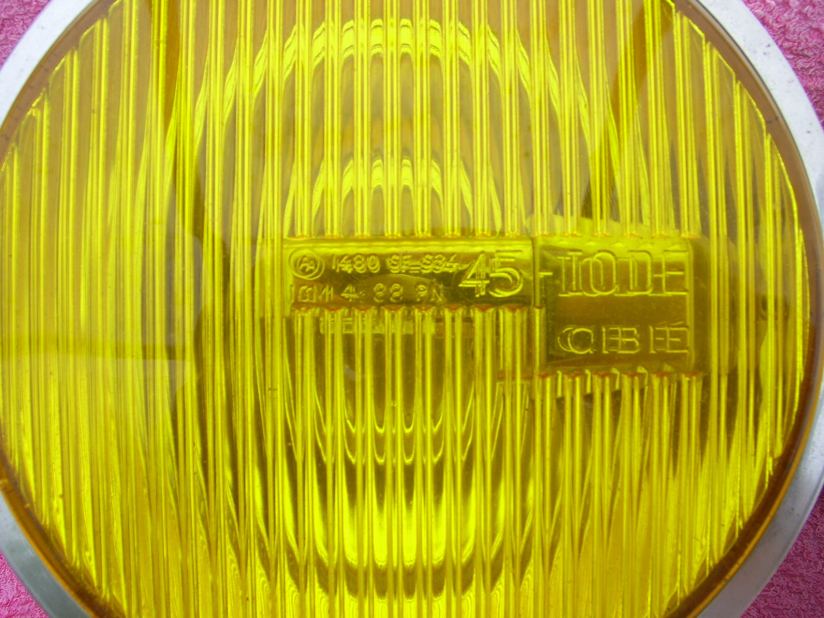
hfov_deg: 49.0
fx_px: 905
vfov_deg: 37.7
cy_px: 309
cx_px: 412
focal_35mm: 38
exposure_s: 1/100
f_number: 4.5
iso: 50
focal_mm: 7.8
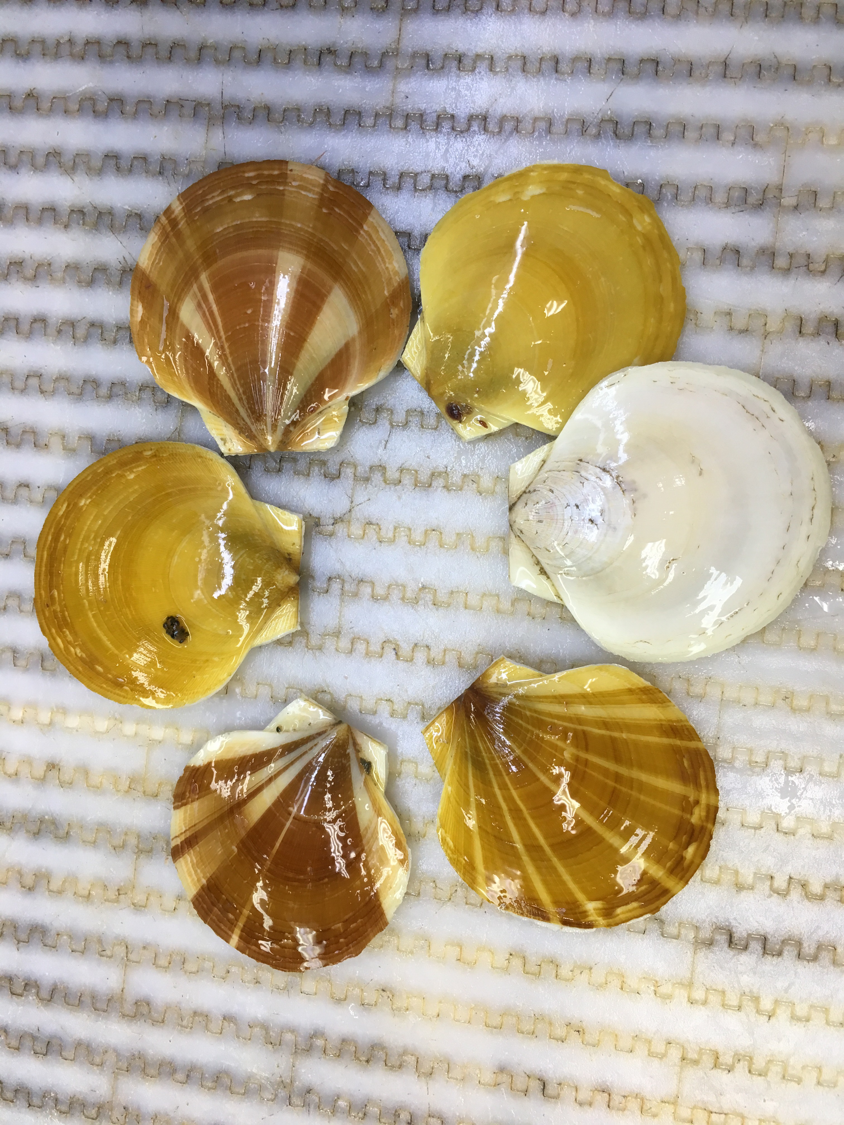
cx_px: 422
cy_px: 562
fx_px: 943
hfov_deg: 48.2
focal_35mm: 29
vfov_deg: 61.7
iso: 25
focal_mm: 4.15
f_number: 2.2
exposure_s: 1/30
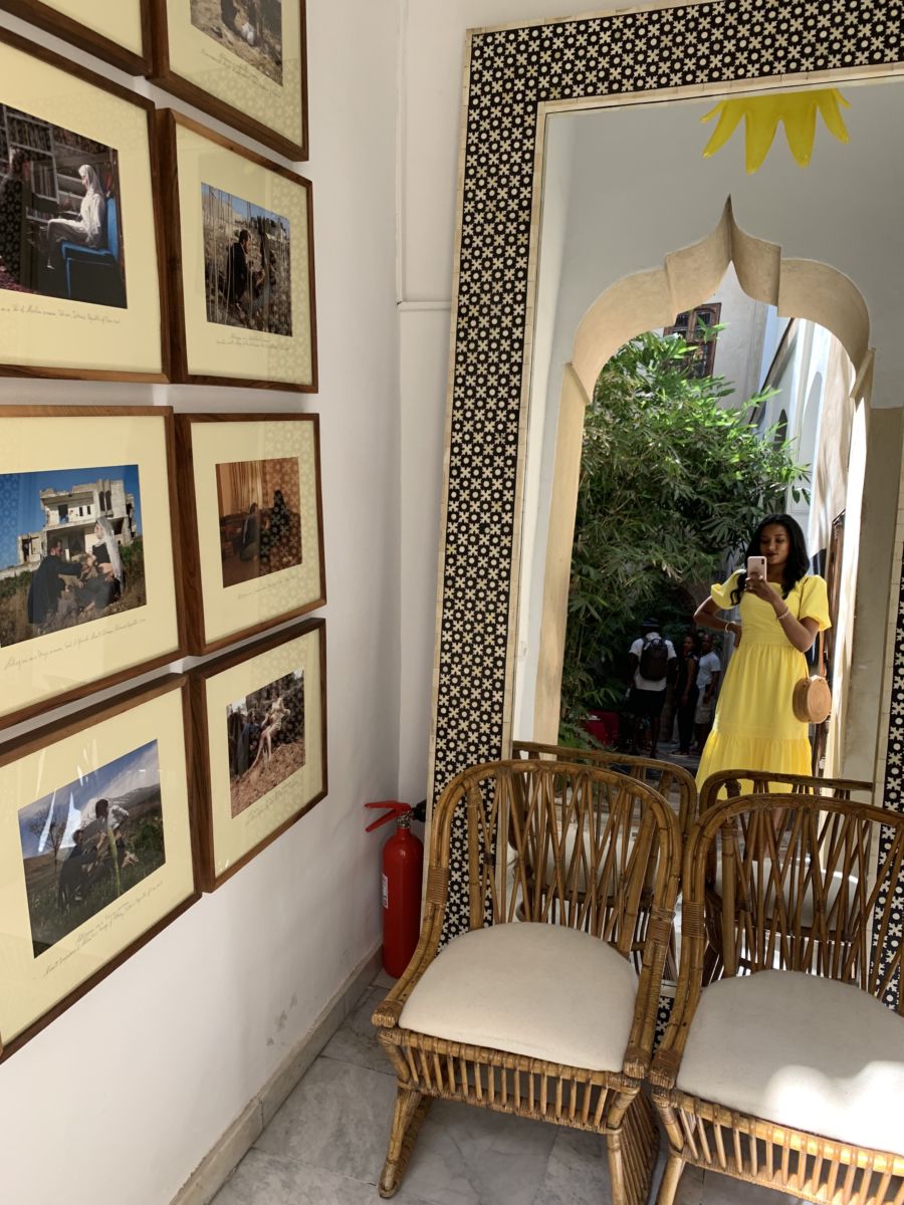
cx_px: 452
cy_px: 602
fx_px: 905
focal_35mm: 26
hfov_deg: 53.1
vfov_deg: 67.3
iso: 25
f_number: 1.8
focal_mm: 4.25
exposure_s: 1/121
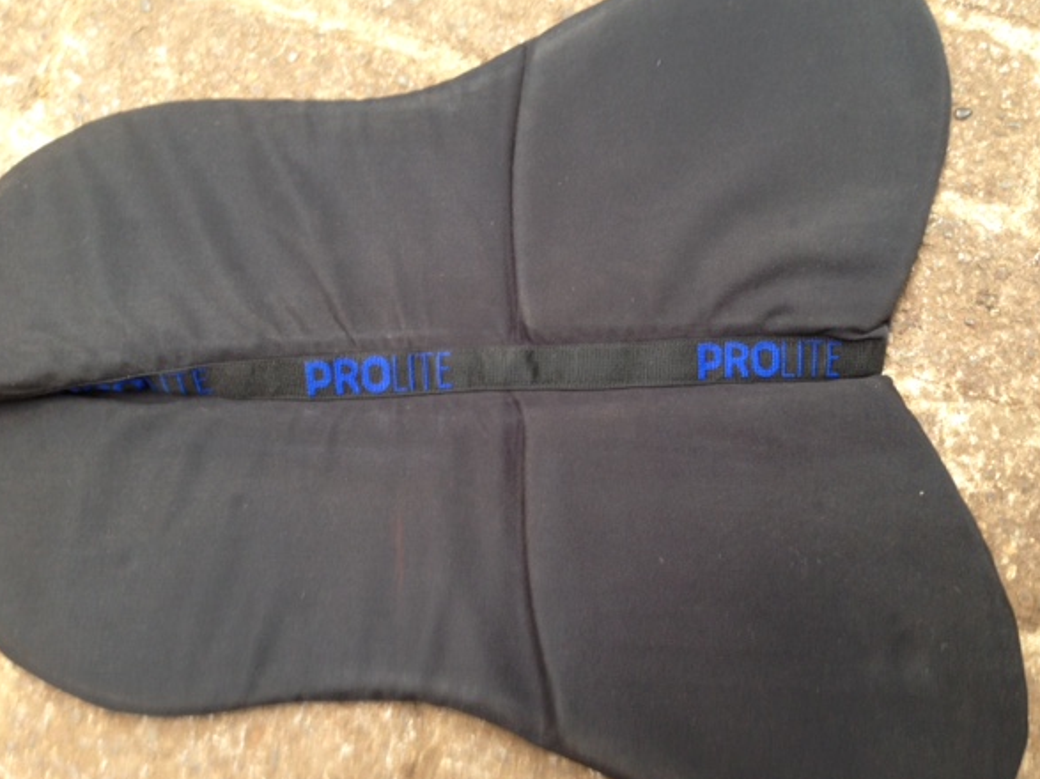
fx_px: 1081
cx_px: 546
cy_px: 381
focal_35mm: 36
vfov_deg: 39.6
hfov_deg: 51.3
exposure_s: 1/24
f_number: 2.4
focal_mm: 4.12
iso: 50
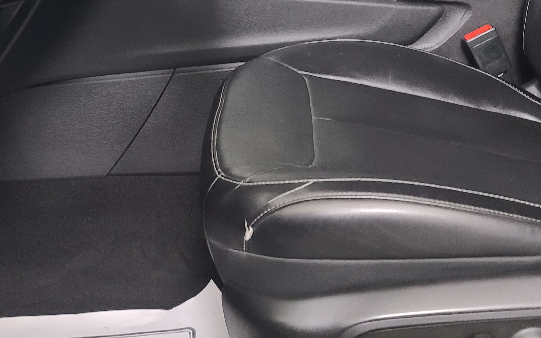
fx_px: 840
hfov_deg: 35.7
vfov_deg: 22.1
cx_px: 277
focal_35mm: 57
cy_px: 21
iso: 640
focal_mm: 7
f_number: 1.8
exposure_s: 1/24
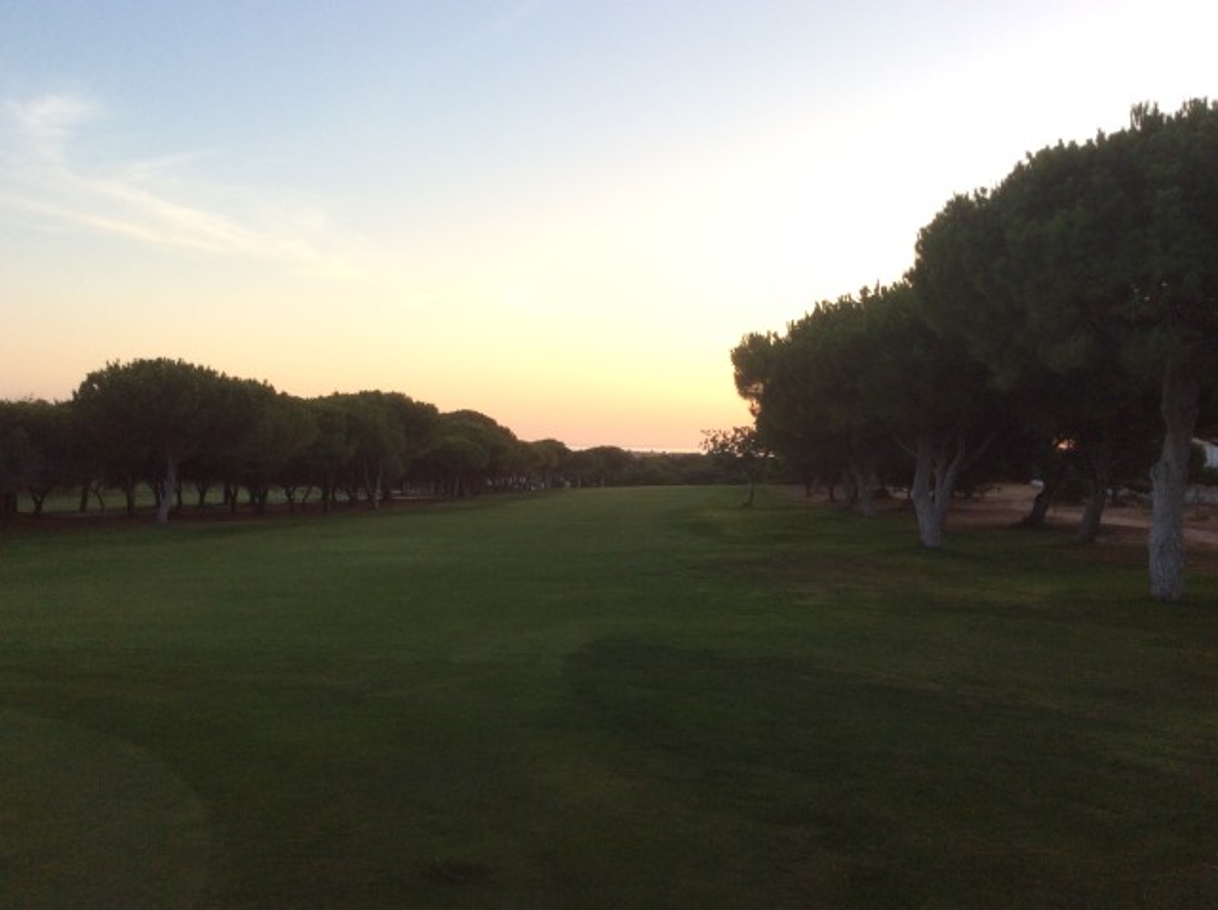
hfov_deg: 56.9
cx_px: 609
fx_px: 1124
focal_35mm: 32
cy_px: 455
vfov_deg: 44.1
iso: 32
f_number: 2.4
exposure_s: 1/198
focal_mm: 3.3
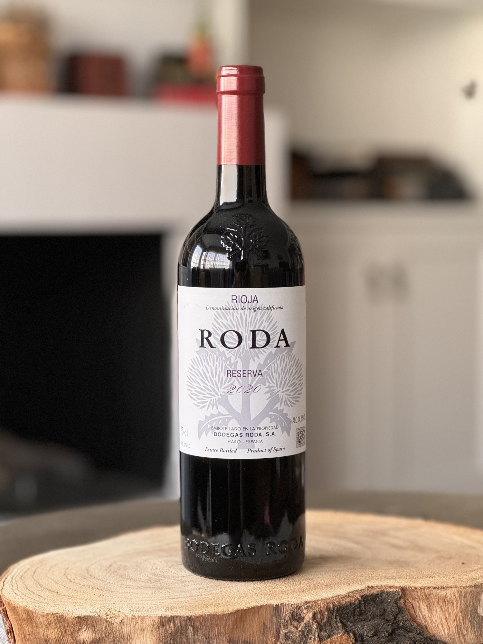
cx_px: 242
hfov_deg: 19.2
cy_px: 322
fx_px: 1432
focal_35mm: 77
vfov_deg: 25.3
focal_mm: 9
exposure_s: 1/57
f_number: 2.8
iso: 640
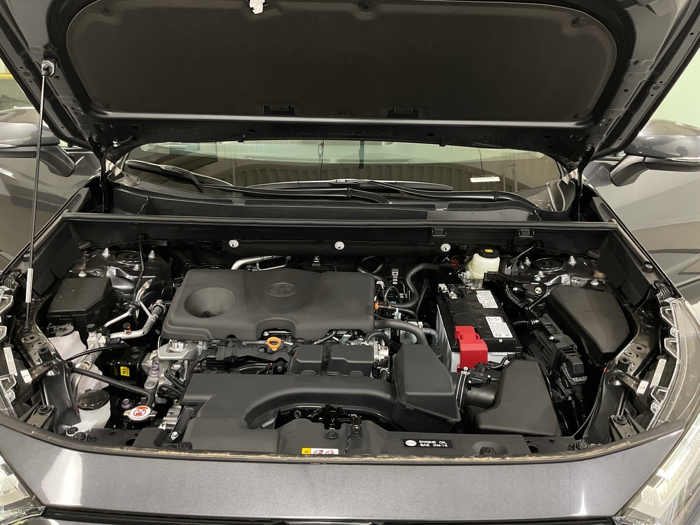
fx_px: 586
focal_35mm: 29
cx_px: 350
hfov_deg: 61.7
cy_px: 262
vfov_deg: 48.2
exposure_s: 1/100
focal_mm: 3
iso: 50
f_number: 1.8
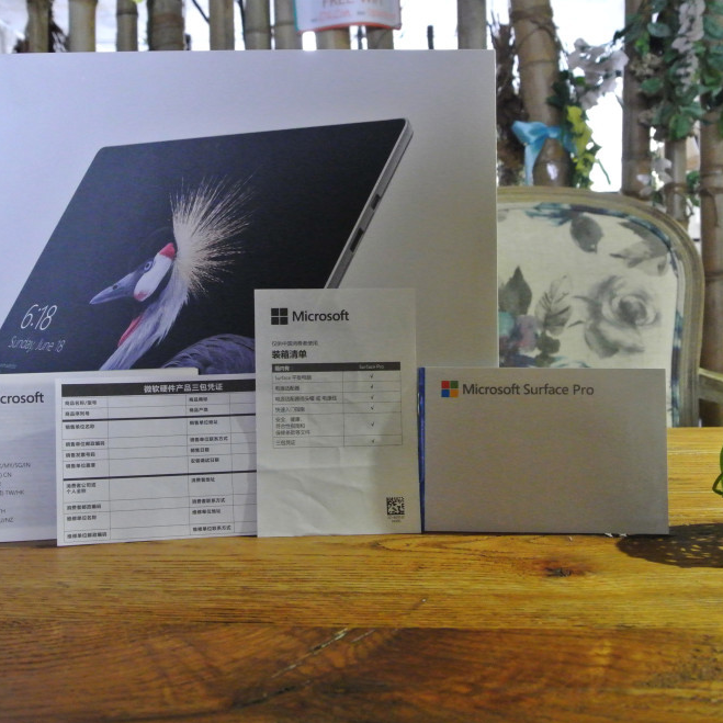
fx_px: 945
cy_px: 358
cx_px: 344
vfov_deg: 41.9
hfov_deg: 41.8
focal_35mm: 40
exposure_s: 1/15
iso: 2800
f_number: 5.6
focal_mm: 11.8
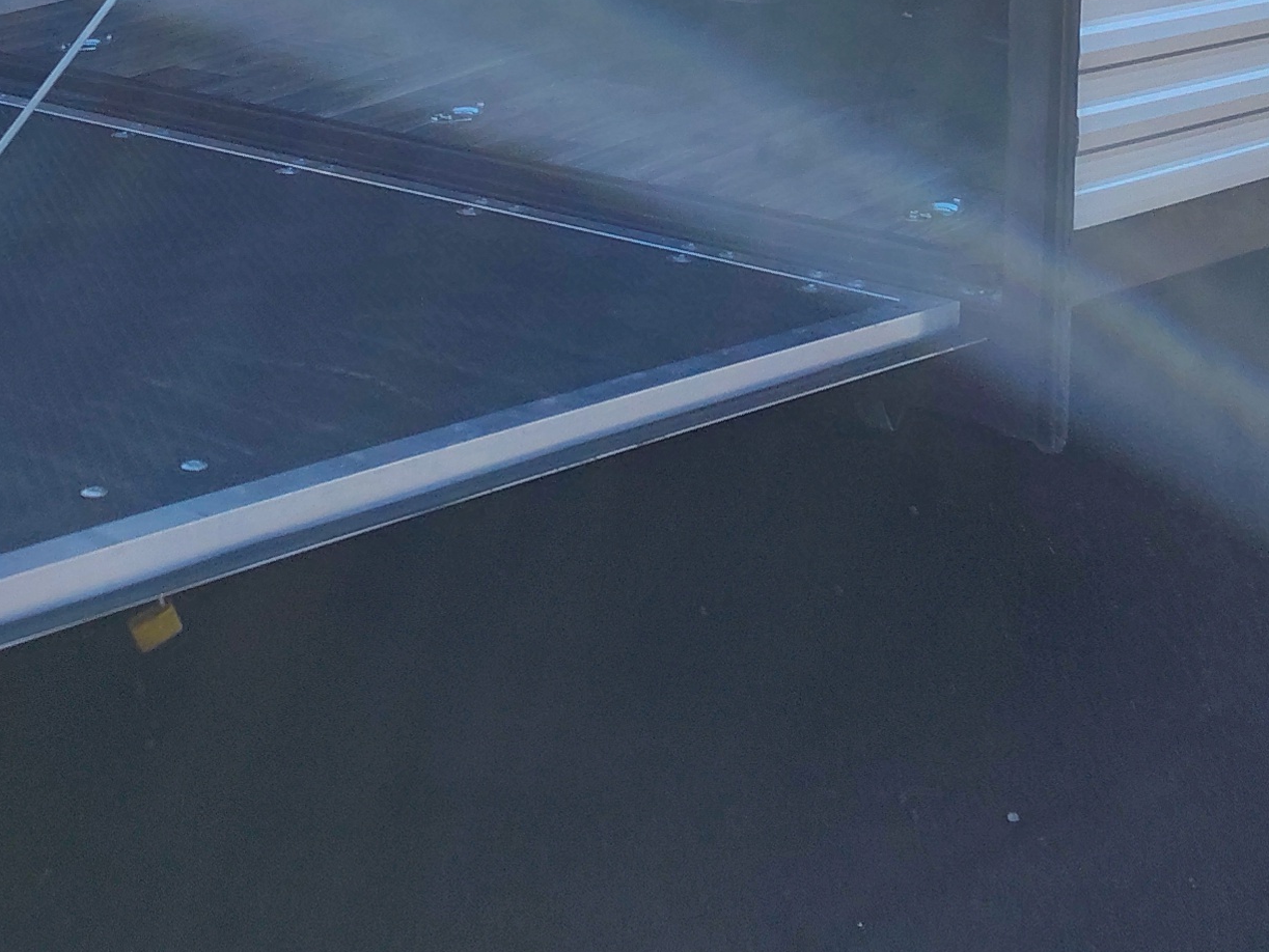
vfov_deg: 17.5
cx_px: 724
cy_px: -403
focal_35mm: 77
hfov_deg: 25.3
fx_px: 2824
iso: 100
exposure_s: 1/1190
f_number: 1.8
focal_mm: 5.56
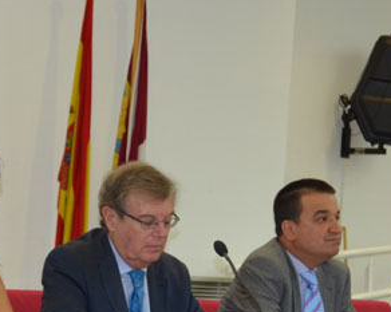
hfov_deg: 17.3
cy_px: 176
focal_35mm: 111
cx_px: 187
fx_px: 1283
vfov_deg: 13.9
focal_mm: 26
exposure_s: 1/60
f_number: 4
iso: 640
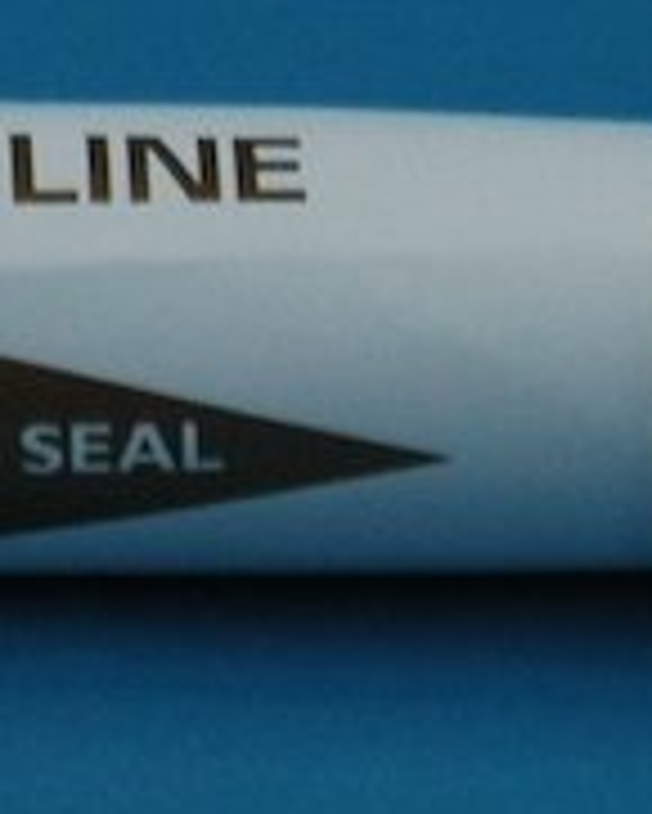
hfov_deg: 1.5
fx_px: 25281
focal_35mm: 1049
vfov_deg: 1.8
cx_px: -461
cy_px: 504
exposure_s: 1/60
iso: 500
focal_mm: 112
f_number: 7.1
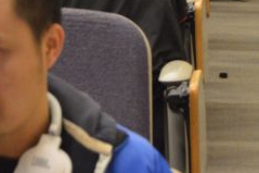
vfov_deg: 5.9
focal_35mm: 231
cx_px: 38
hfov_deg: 8.9
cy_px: -57
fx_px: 1661
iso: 3200
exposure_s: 1/50
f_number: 5.3
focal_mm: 48
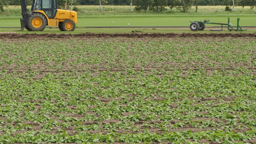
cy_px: 110
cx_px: 24
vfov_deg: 5.8
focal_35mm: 208
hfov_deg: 10.3
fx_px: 1412
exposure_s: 1/160
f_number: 11
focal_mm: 50
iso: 200
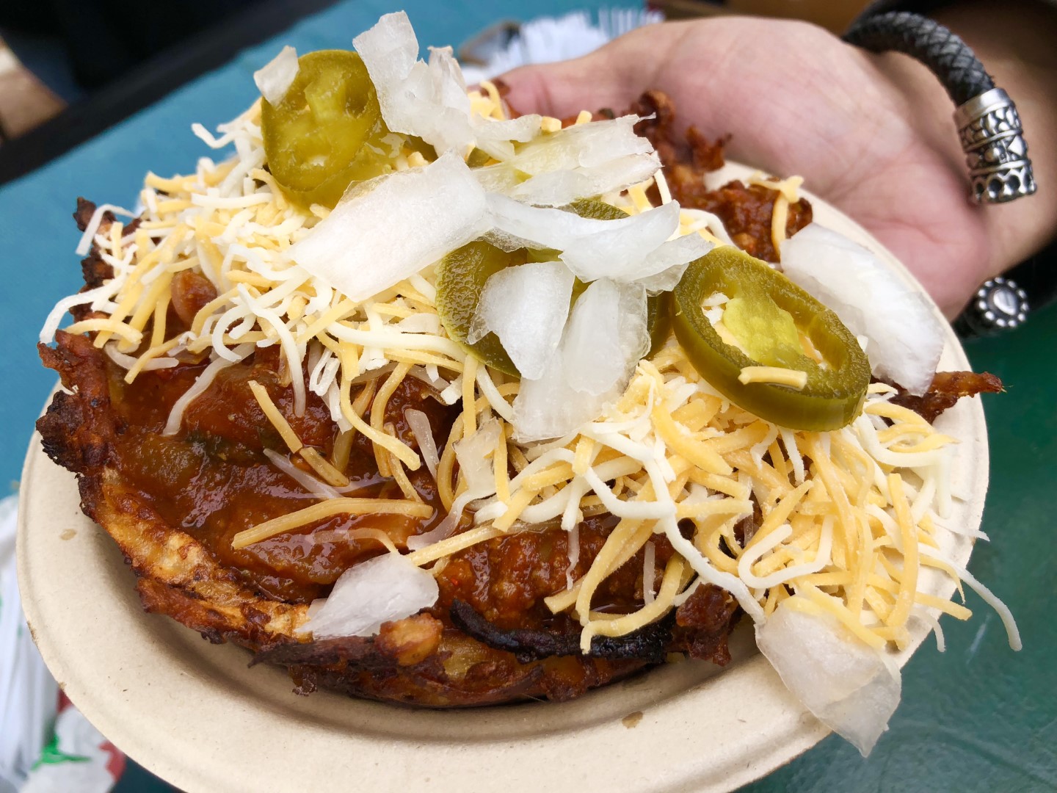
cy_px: 396
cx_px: 528
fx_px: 855
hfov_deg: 63.4
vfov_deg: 49.7
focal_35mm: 28
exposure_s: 1/607
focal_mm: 3.99
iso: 20
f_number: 1.8
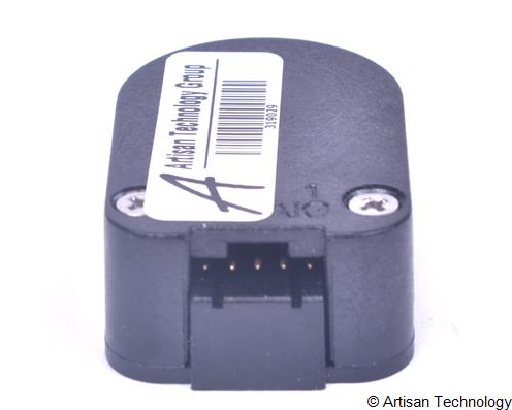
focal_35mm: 94
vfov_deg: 16.4
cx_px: 258
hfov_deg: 20.5
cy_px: 206
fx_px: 1418
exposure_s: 1/200
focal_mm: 55
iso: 200
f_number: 11
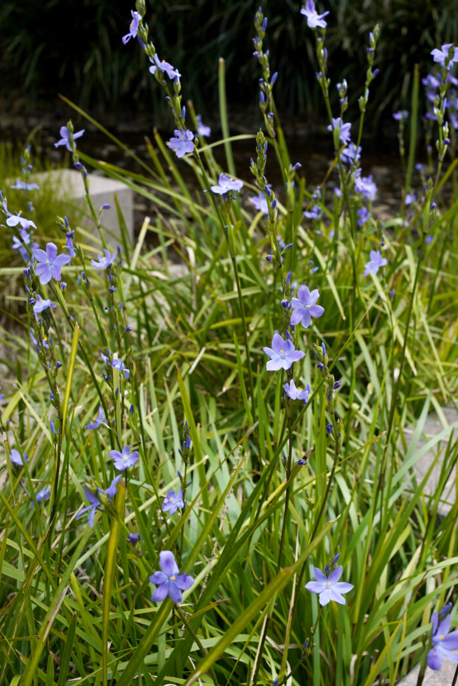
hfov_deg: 26.4
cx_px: 289
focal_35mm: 51
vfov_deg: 38.9
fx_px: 973
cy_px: 338
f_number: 7.1
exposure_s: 1/125
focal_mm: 35
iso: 200
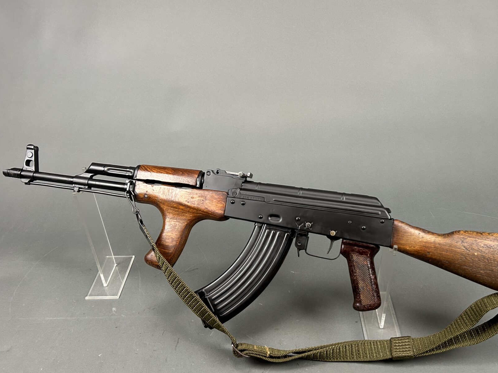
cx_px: 289
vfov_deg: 42.8
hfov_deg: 55.1
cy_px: 212
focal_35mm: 33
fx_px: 475
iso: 200
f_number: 1.5
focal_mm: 5.7
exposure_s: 1/60
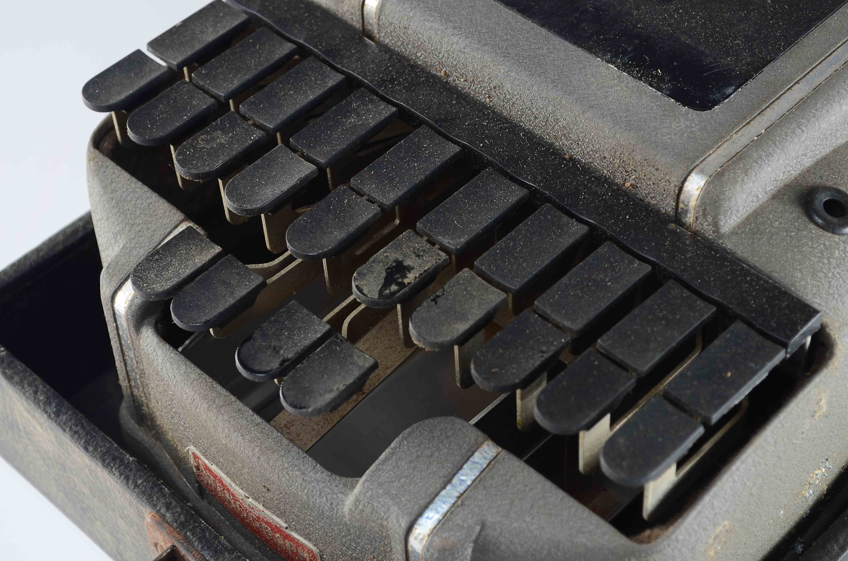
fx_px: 1834
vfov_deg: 17.4
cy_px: 280
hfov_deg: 26.0
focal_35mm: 78
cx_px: 424
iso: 100
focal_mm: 52
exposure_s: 1/80
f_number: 9
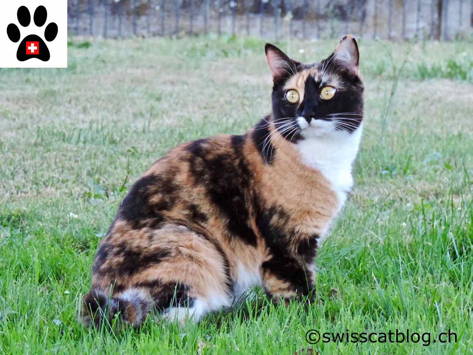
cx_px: 236
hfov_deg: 12.7
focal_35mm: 155
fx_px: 2118
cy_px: 178
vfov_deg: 9.6
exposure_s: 1/200
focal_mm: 27.6
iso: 720
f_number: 4.4
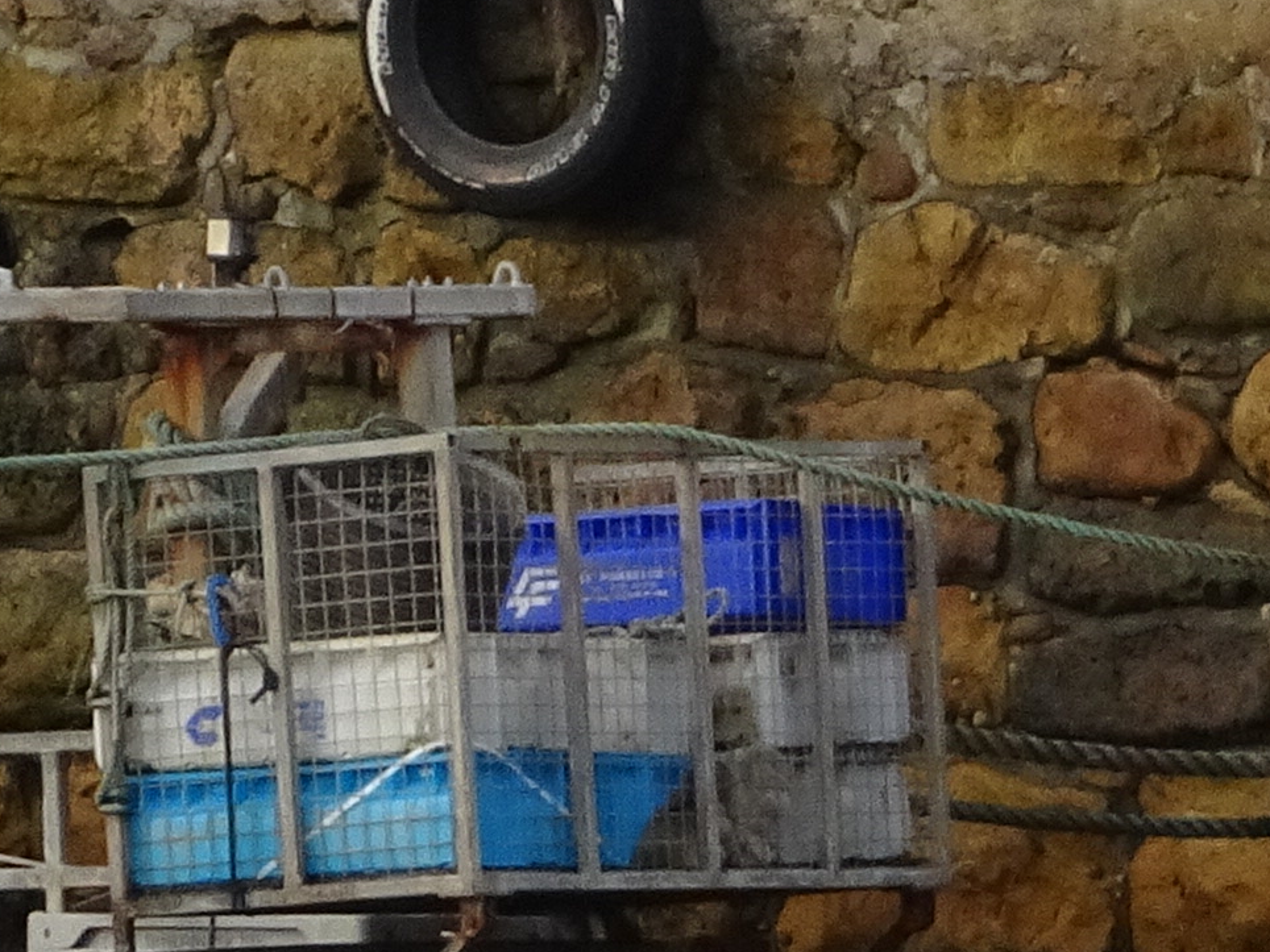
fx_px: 23664
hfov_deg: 3.1
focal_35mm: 645
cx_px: -842
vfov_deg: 2.3
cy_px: -194
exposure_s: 1/160
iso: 160
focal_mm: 21.66
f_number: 5.6
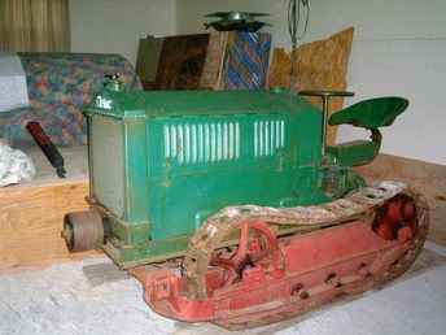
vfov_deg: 39.7
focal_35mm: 36
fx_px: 464
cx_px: 223
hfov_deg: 51.4
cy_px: 168
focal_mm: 5.9
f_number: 4.5
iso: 140
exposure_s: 1/64
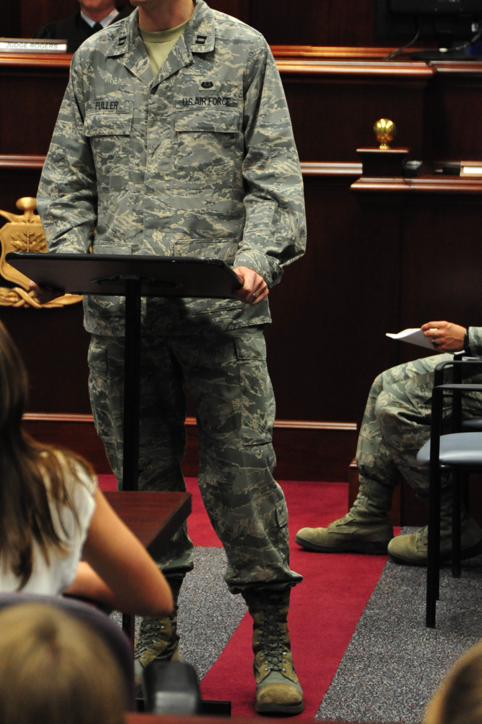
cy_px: 316
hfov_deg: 7.5
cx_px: 251
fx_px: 3660
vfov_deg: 11.3
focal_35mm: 182
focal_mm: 120
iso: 3200
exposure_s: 1/50
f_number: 5.6
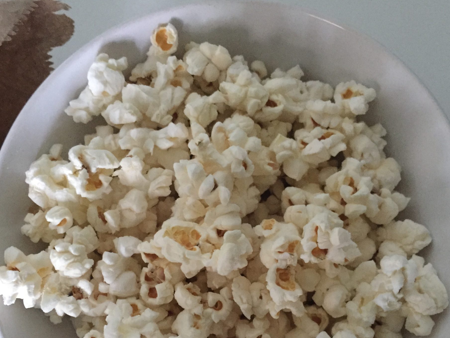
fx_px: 533
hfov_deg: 45.8
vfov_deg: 34.7
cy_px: 232
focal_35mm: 41
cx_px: 227
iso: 500
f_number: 2.2
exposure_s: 1/17
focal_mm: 4.15
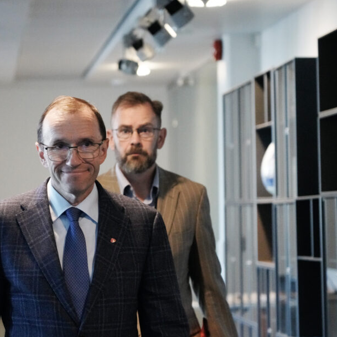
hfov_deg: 10.4
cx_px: 66
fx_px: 1839
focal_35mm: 167
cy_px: 194
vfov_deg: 10.5
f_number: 4.5
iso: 10000
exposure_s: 1/200
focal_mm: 105
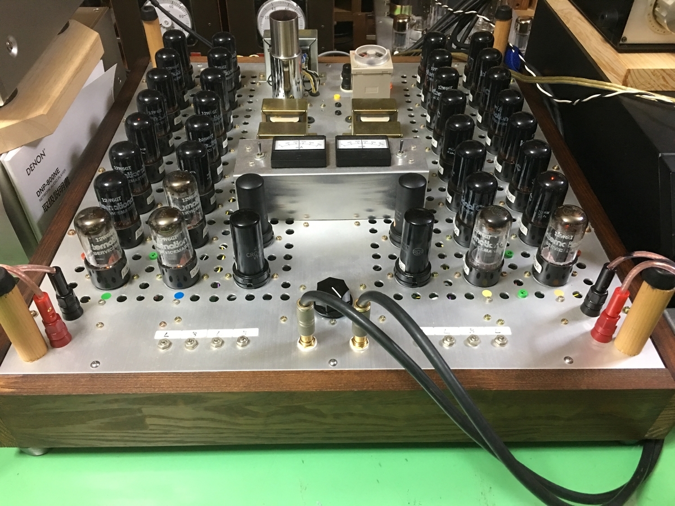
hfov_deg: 61.7
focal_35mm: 29
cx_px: 338
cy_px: 253
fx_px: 565
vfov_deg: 48.2
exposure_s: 1/15
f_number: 2.2
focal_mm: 4.15
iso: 100
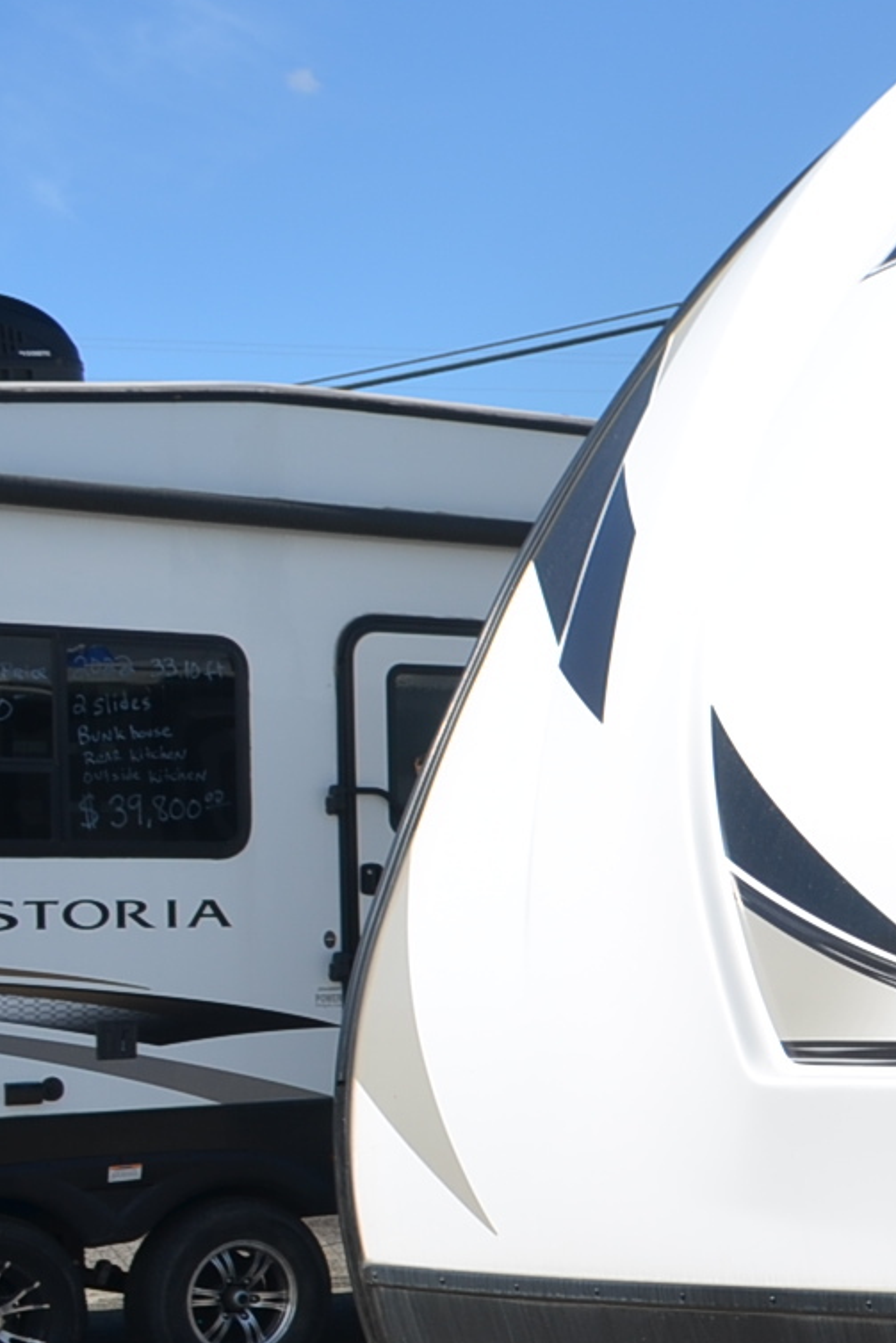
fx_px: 3284
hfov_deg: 13.0
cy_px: 971
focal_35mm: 88
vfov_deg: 22.9
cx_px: 1902
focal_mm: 18
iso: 100
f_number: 9
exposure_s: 1/320
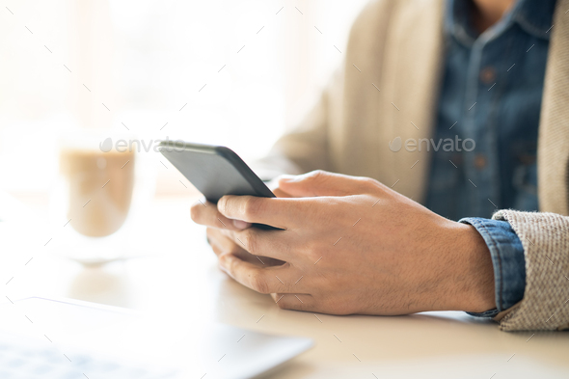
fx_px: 790
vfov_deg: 27.0
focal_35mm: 50
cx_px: 284
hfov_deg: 39.6
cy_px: 190
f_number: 2
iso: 200
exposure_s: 1/160
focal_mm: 50
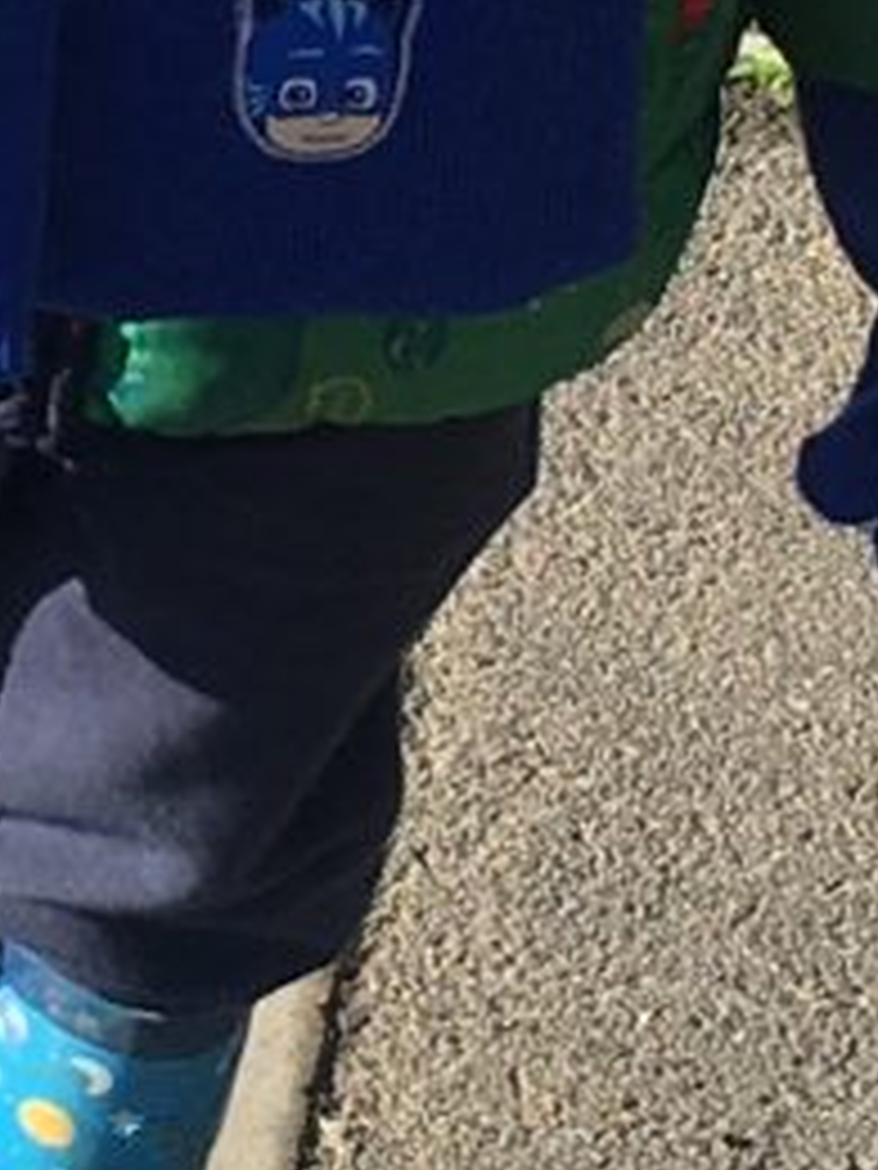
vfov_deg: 8.7
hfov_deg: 6.5
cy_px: 189
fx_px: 7711
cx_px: -216
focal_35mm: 228
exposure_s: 1/777
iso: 25
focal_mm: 4.15
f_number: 2.2
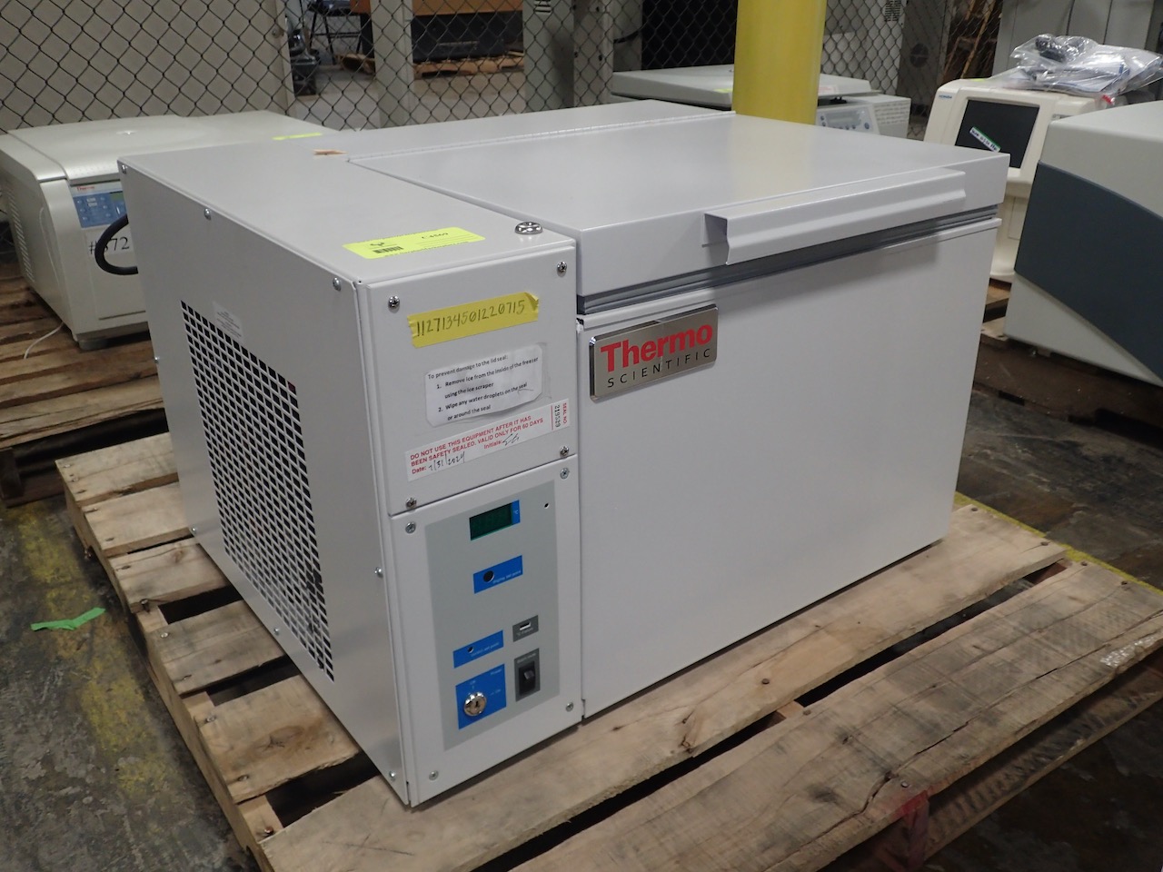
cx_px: 582
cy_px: 436
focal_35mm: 30
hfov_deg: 60.0
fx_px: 1008
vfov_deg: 46.8
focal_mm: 5.5
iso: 250
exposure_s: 1/30
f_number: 2.3
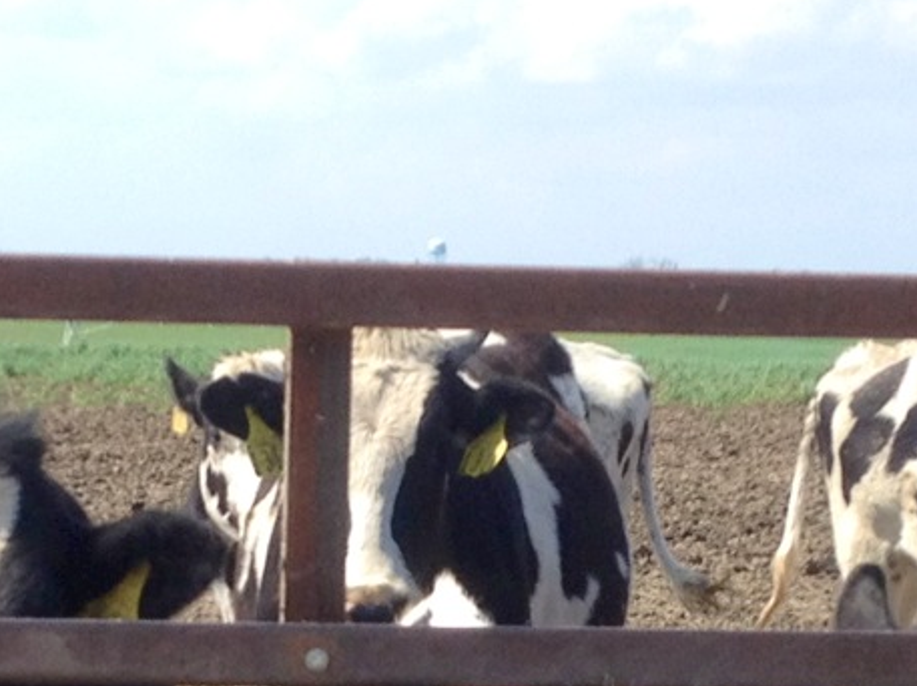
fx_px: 4156
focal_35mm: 157
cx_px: 347
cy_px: 760
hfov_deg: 12.6
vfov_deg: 9.3
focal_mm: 4.28
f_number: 2.4
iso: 50
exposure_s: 1/1126
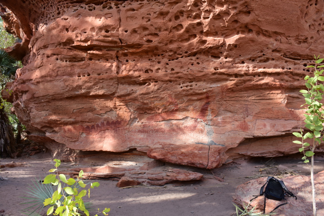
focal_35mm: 27
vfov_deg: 47.9
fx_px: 243
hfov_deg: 67.4
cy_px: 108
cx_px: 162
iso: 100
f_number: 5.6
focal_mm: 18
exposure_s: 1/125
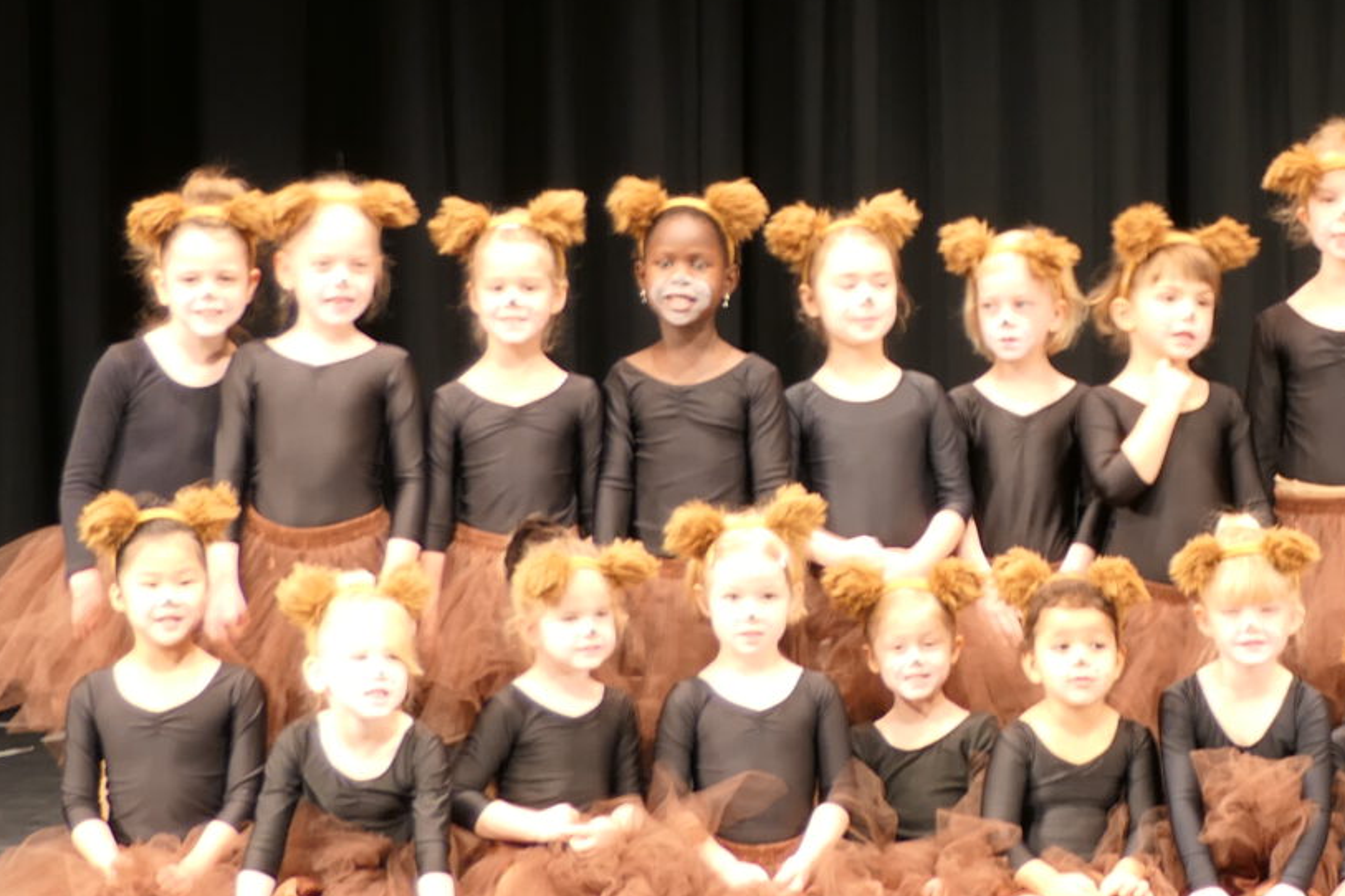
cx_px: 1421
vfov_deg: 6.5
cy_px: 169
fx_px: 7883
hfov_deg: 9.7
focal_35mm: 211
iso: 200
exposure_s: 1/8
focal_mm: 24.6
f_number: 4.5
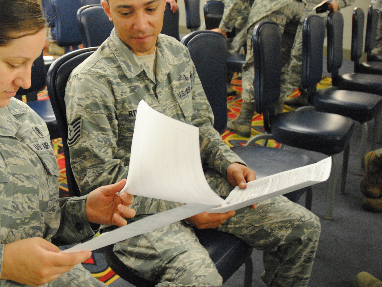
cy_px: 138
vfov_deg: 36.0
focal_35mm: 40
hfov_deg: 45.2
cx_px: 96
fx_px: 441
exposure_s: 1/30
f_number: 3.5
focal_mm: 18
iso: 1400
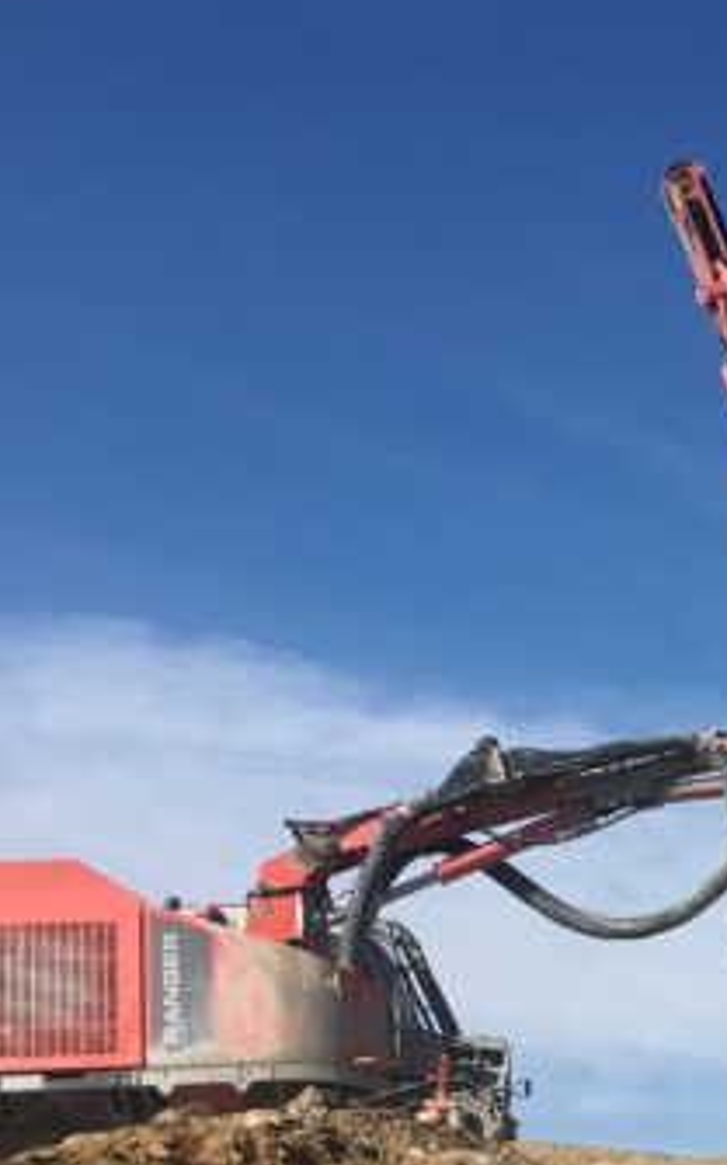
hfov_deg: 12.6
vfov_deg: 21.5
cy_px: 1113
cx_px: 1332
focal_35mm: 94
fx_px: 2984
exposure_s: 1/2079
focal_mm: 4.15
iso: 25
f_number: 2.2
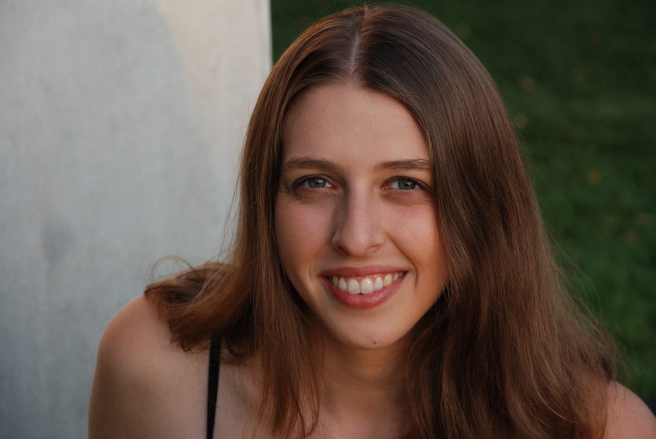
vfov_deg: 11.4
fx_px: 2189
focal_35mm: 120
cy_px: 220
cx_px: 328
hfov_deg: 17.0
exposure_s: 1/125
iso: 200
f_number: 5.6
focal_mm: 80
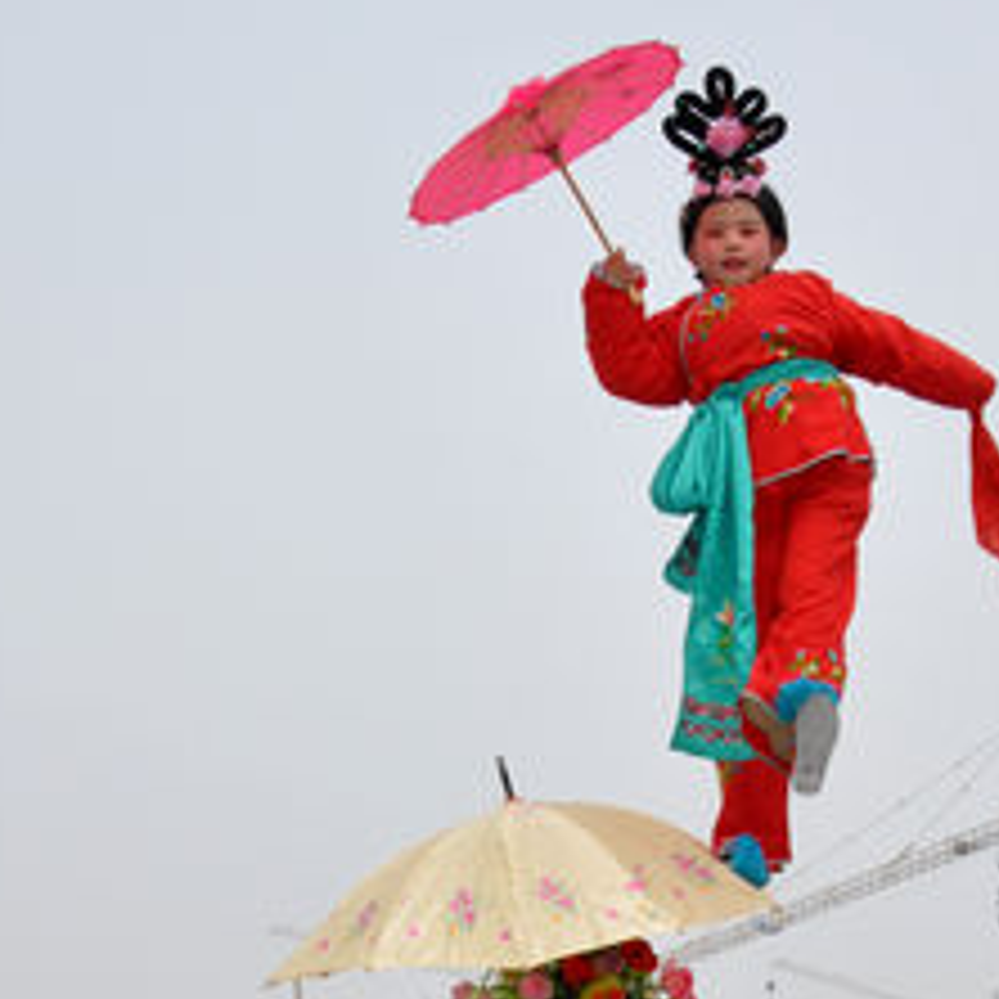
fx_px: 2024
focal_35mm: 62
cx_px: 794
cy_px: 1134
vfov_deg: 25.4
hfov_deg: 27.2
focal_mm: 18
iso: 320
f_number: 14
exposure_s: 1/200
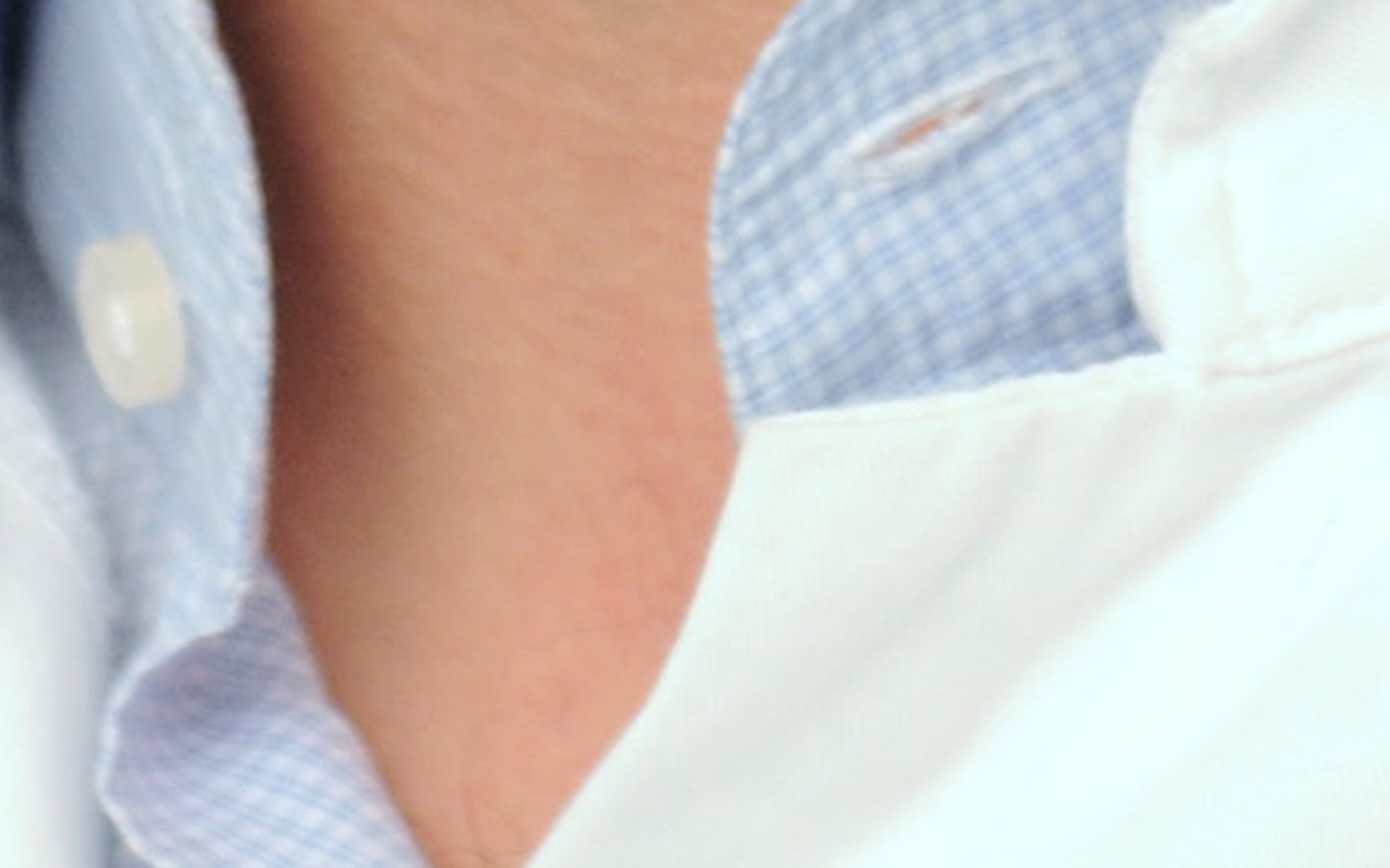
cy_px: -1773
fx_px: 26164
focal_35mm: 691
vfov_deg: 1.9
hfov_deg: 3.0
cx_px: 1199
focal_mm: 60
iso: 200
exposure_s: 1/60
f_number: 3.5
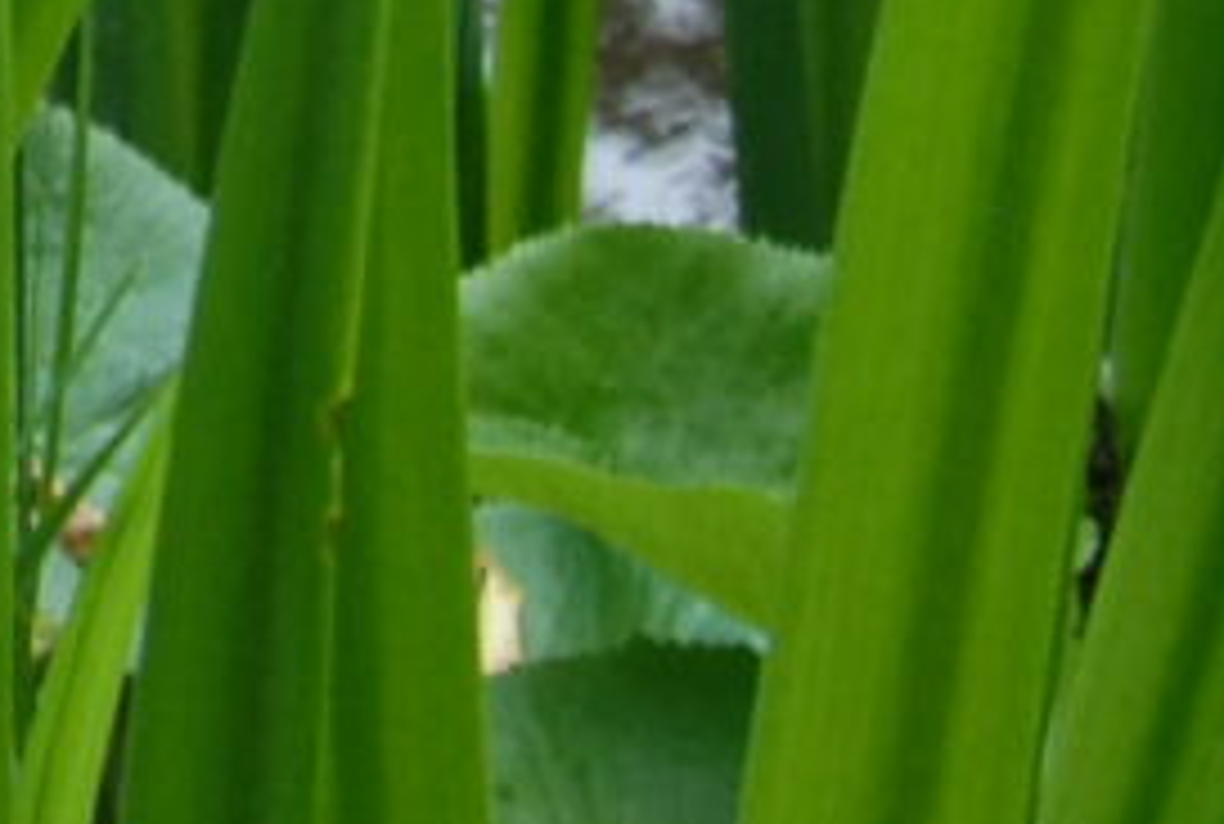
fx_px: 14626
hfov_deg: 4.5
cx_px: -3164
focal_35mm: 429
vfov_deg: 3.2
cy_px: -1848
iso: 400
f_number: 6.3
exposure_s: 1/90
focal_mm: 38
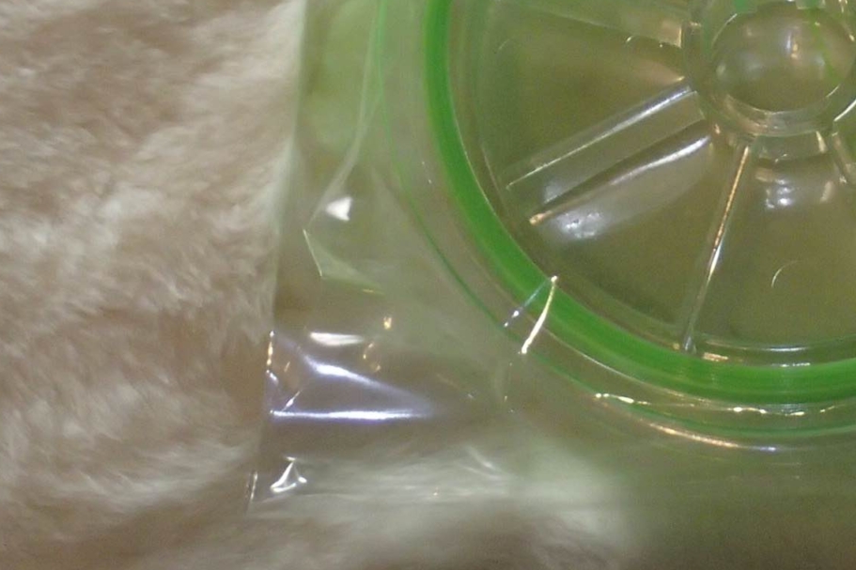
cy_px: -54
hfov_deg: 11.8
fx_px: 4113
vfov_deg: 7.9
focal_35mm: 173
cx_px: 820
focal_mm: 13.47
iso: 800
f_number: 4.2
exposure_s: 1/125
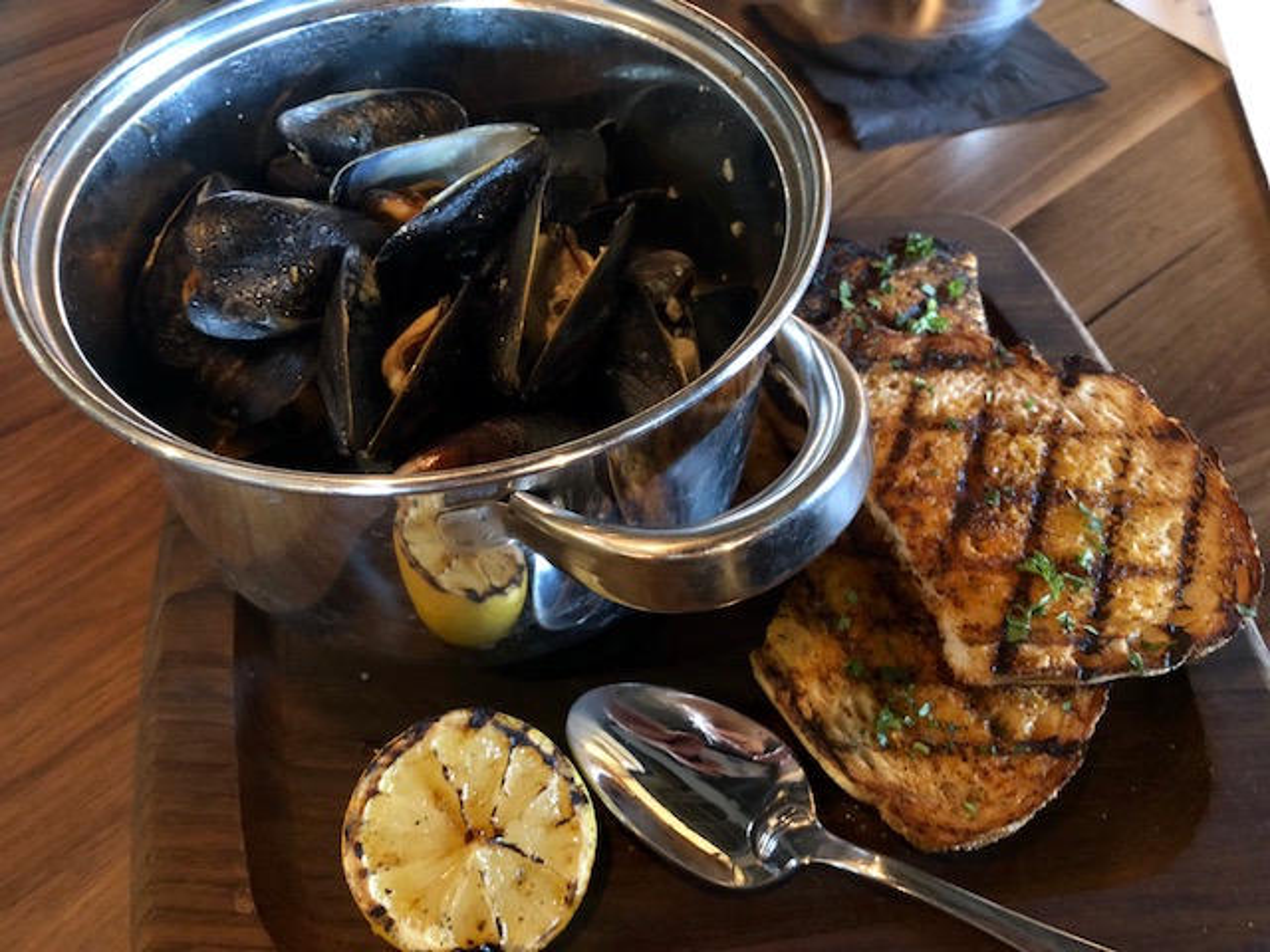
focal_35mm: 28
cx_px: 635
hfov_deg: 63.4
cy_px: 476
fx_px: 1027
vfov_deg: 49.7
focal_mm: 3.99
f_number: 1.8
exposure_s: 1/4
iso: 160
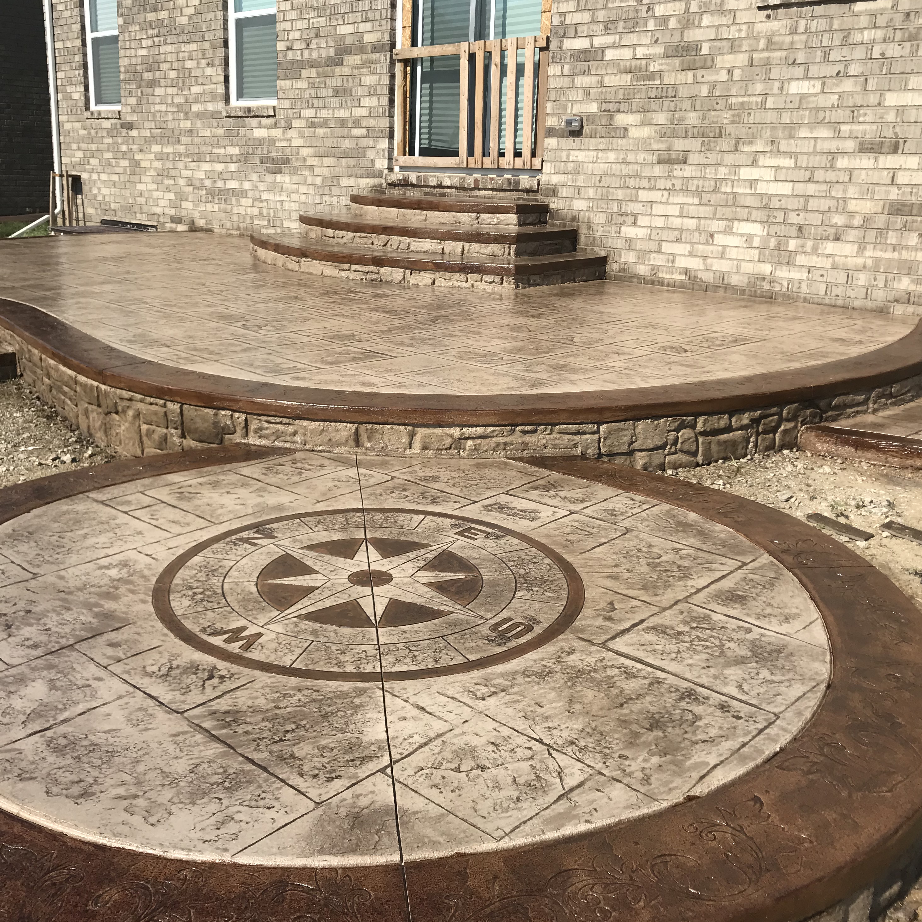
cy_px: 468
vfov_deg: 48.4
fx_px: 1025
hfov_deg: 48.4
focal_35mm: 34
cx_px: 412
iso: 20
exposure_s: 1/2907
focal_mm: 3.99
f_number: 1.8
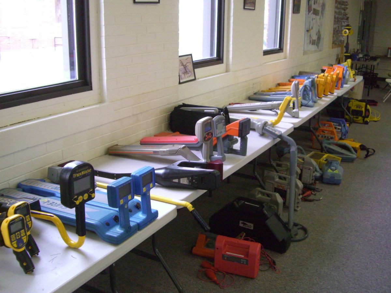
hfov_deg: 49.0
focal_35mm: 38
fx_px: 429
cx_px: 196
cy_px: 146
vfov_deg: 37.7
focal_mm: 7.9
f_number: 2.8
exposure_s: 1/100
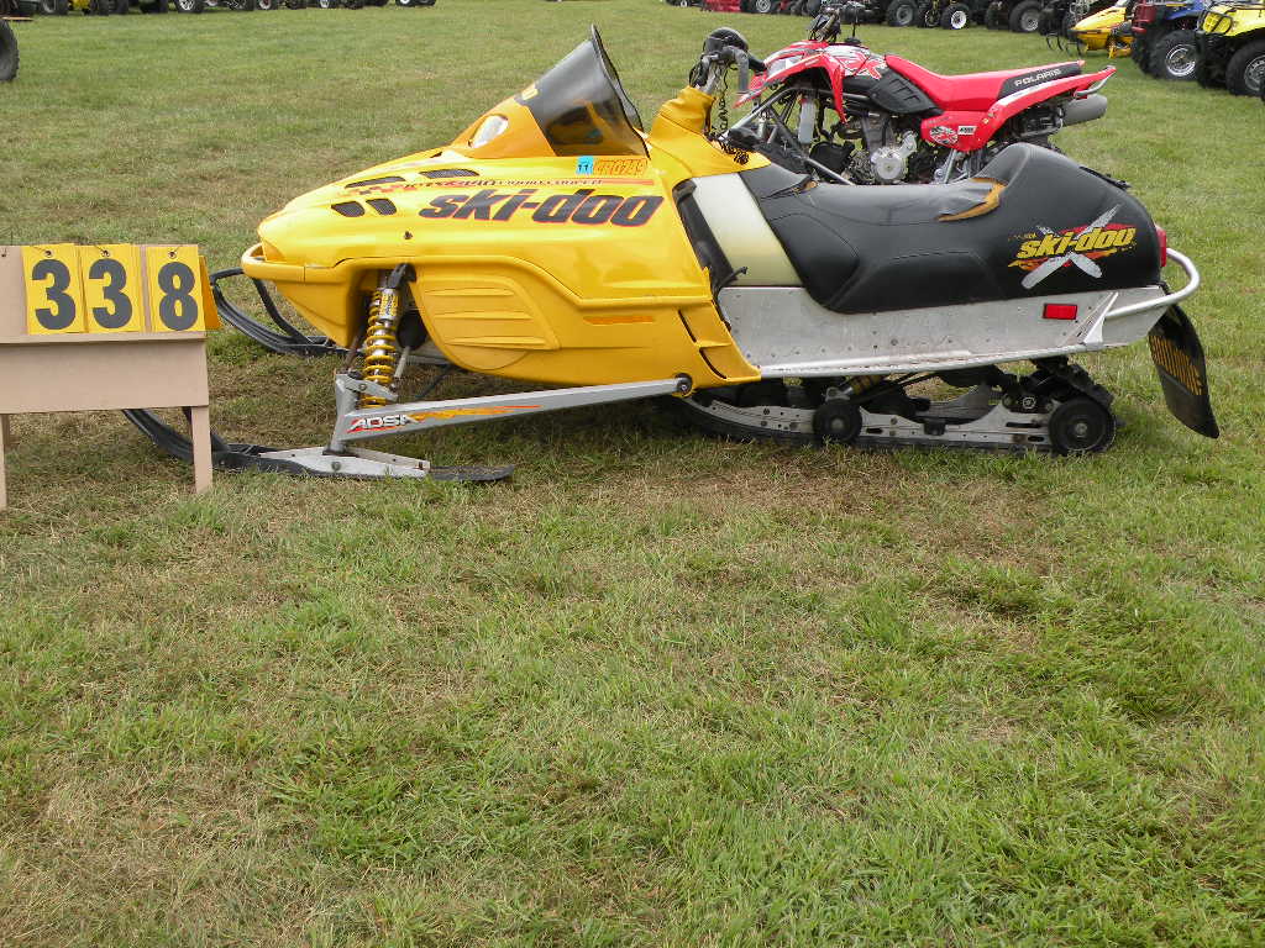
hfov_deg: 44.8
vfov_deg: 34.3
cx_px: 632
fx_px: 1535
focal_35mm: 42
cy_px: 474
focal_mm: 7.4
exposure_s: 1/146
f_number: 4.5
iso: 64
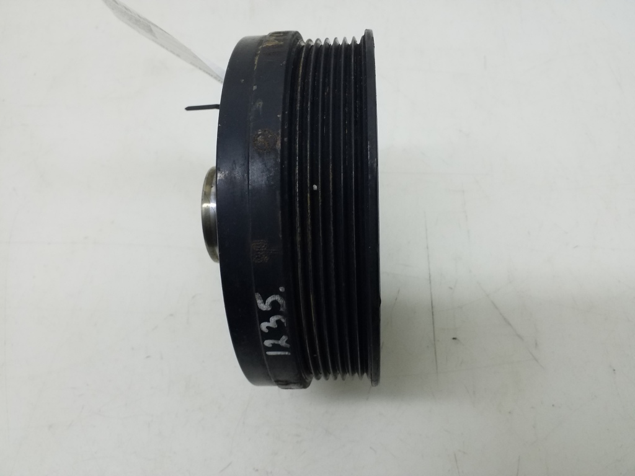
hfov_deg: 65.3
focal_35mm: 27
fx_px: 495
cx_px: 318
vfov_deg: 51.4
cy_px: 238
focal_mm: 3.6
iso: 125
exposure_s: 1/50
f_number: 1.9
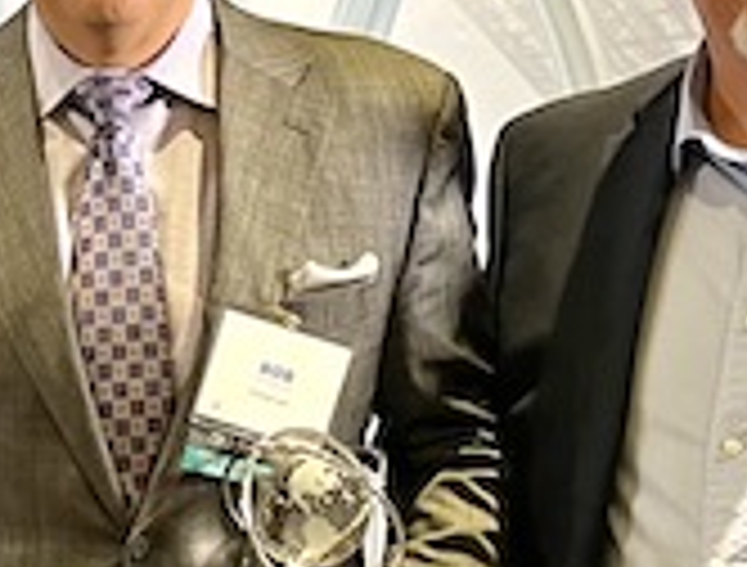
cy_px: 320
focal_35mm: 94
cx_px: -104
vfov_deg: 15.8
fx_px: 2037
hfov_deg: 19.8
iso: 160
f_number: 1.5
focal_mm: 5.7
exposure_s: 1/60
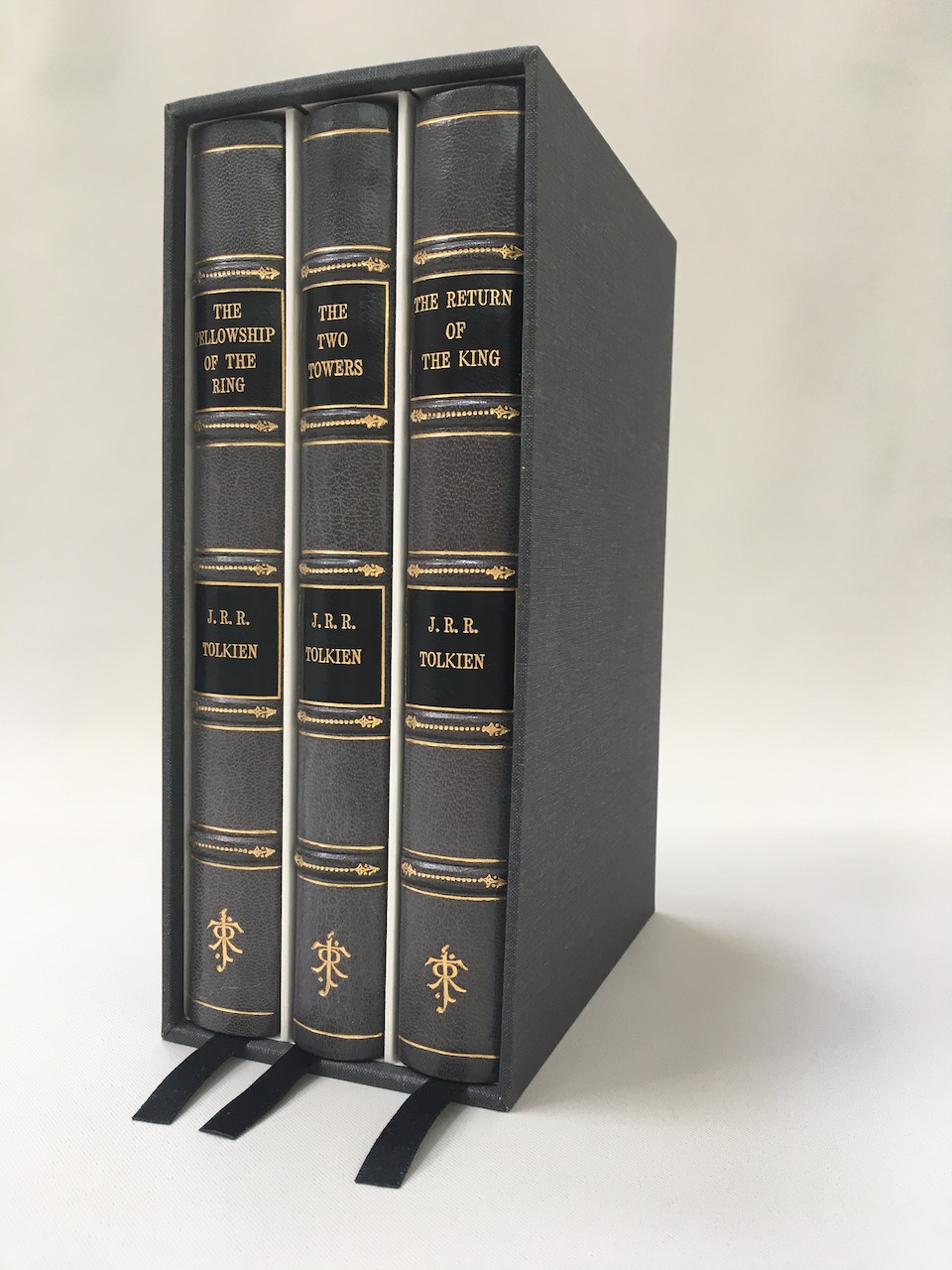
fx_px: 1063
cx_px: 476
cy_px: 635
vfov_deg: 61.7
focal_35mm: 29
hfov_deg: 48.2
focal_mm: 4.15
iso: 32
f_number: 2.2
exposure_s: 1/33
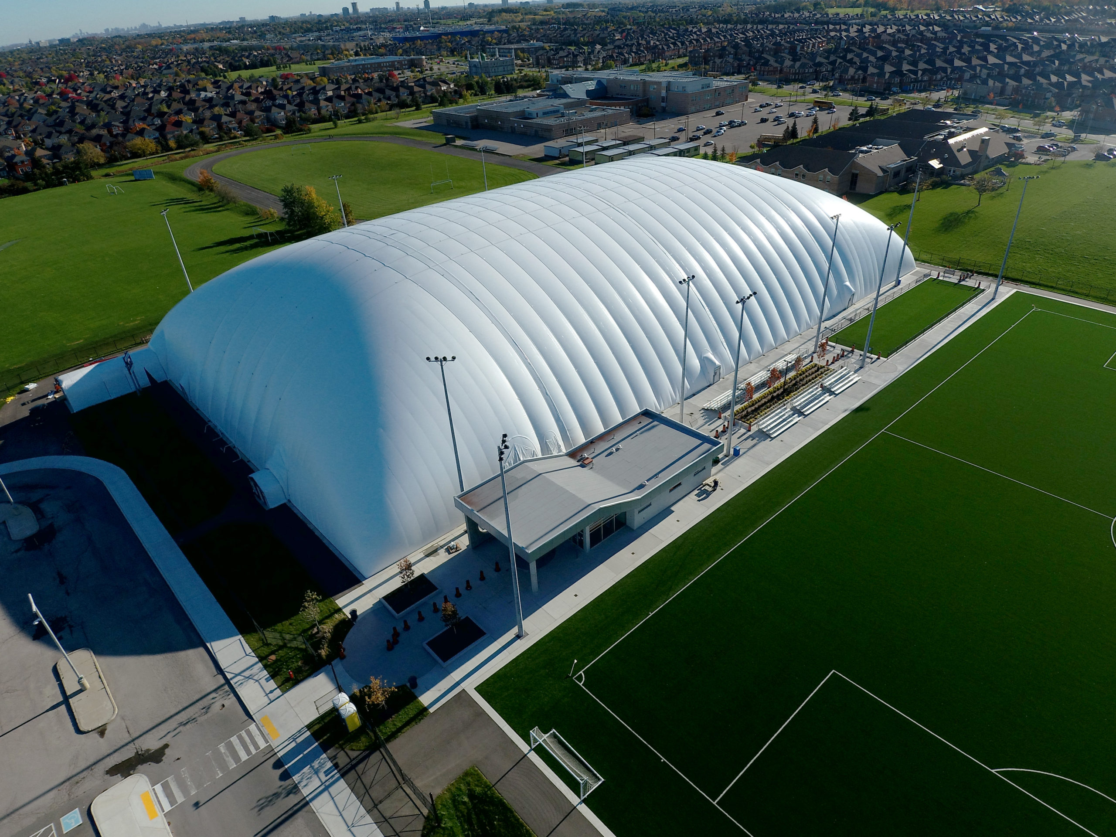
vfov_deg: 74.7
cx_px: 558
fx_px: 548
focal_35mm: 17
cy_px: 418
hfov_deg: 91.0
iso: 100
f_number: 2.8
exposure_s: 1/1852
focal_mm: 3.15
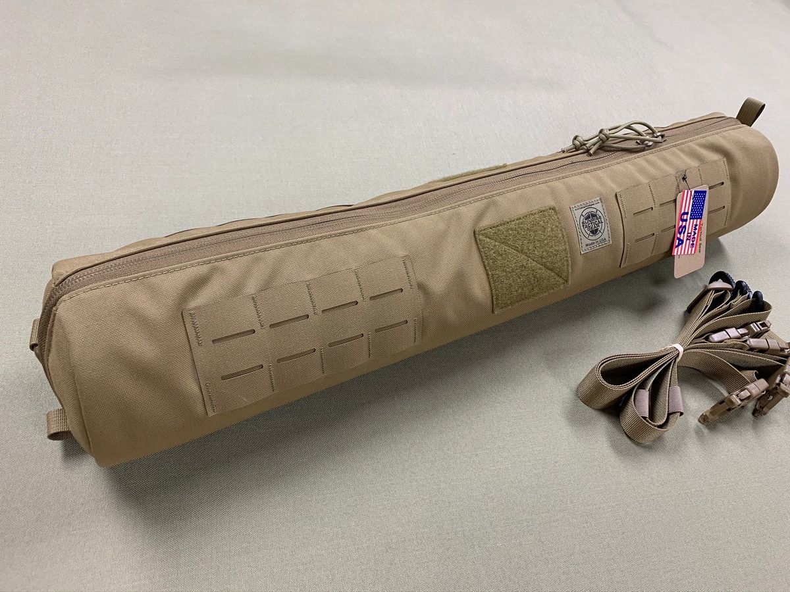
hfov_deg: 67.3
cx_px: 395
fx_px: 593
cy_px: 296
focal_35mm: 26
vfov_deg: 53.1
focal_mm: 4.25
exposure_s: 1/60
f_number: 1.8
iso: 64
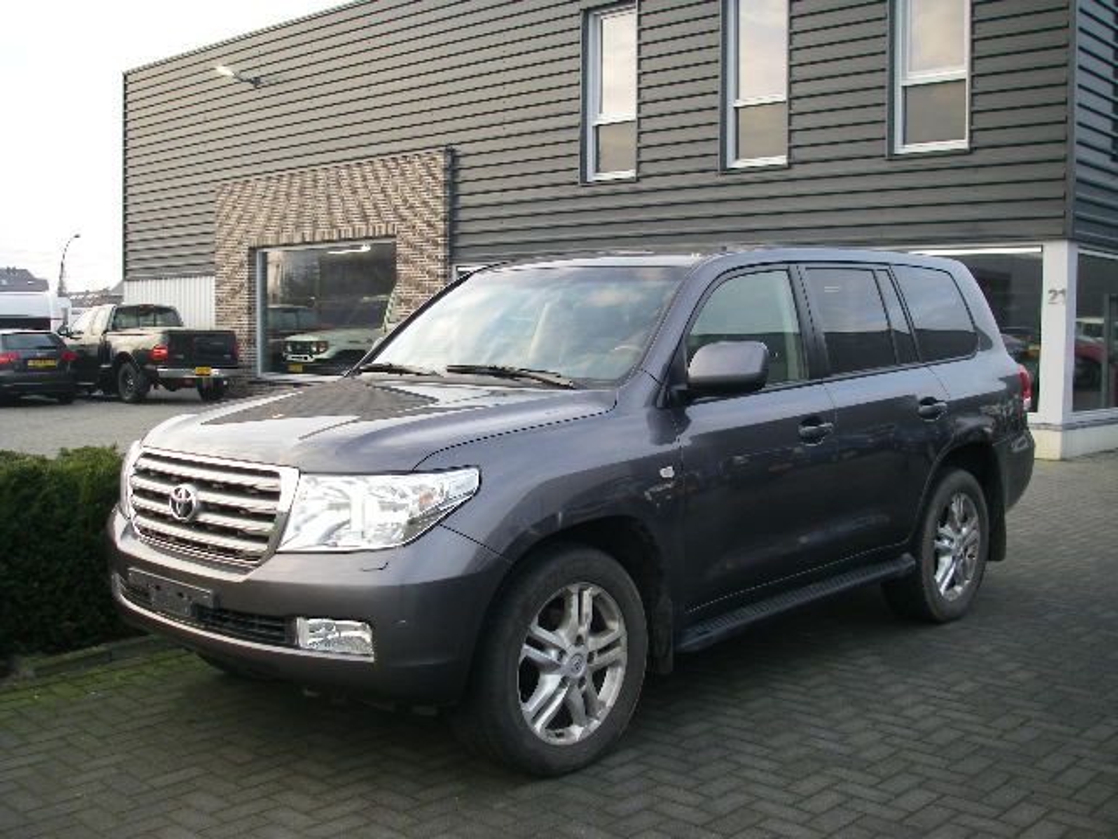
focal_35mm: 38
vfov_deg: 37.7
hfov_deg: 49.0
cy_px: 420
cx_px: 559
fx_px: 1227
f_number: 3.3
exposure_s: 1/50
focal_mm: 6.3
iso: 64
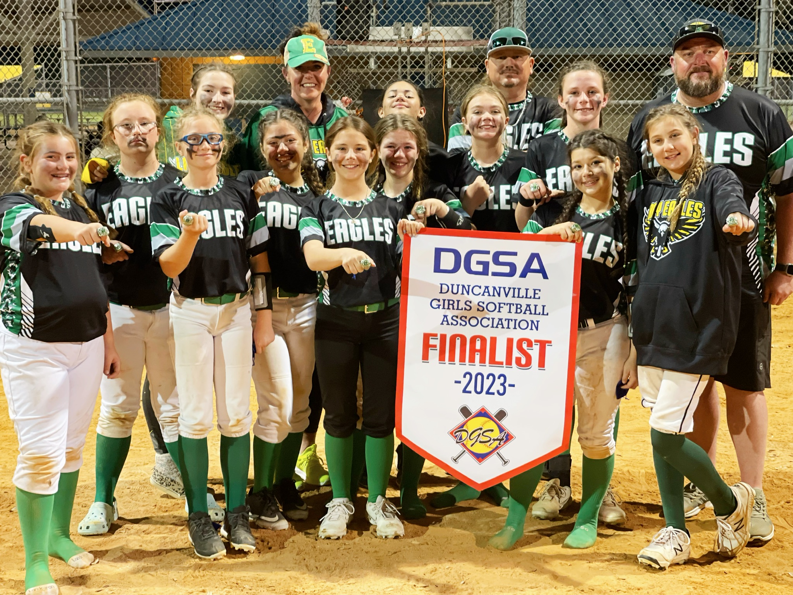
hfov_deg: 30.3
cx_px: 396
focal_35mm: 64
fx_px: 1466
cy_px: 298
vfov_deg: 22.9
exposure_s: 1/24
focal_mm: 7.5
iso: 320
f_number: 2.2
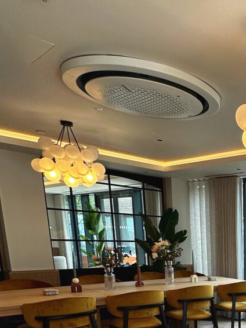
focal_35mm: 38
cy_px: 321
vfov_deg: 42.8
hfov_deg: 30.1
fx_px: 360
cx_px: 319
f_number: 2.2
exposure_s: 1/112
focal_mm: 2.22
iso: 40
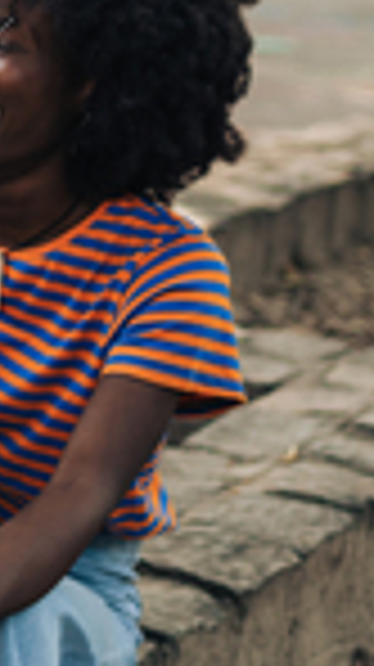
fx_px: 2580
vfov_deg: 14.5
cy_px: -25
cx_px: -433
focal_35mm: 146
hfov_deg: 7.8
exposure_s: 1/160
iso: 50
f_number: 1.8
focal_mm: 35
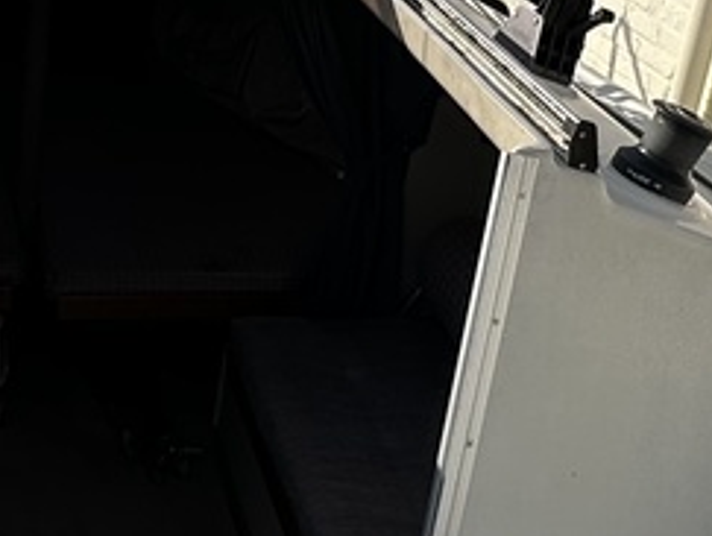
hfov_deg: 27.4
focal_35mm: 69
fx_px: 1421
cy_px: 208
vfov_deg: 21.3
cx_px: 114
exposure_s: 1/1855
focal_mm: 2.22
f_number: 2.2
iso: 40
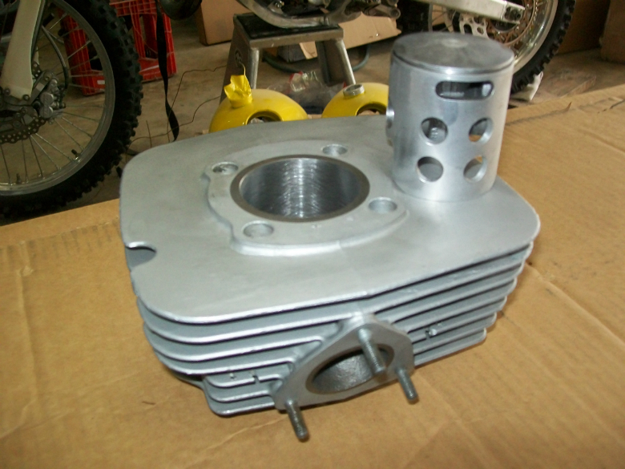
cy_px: 234
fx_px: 650
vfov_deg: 39.7
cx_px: 312
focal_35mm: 36
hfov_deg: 51.4
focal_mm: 6
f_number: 2.7
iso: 160
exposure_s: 1/60
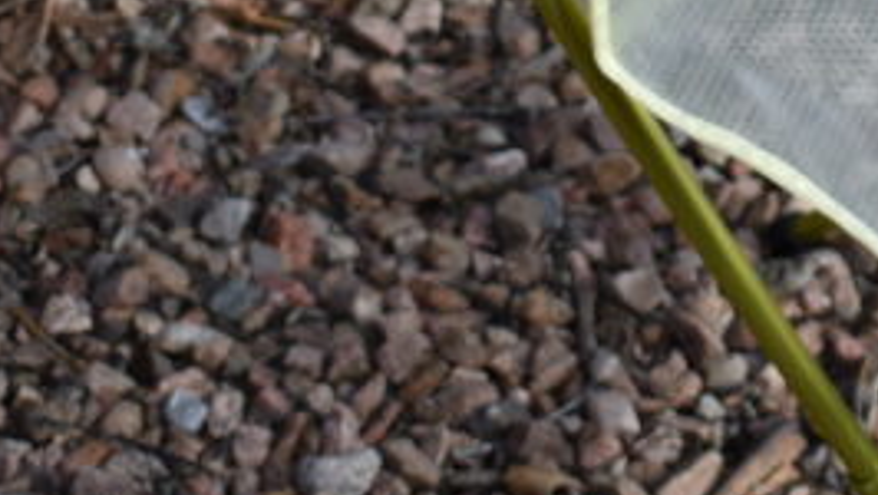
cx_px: 914
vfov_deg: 8.3
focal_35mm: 145
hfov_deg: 14.5
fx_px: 3378
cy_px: -45
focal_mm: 24
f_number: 4
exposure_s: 1/640
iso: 100
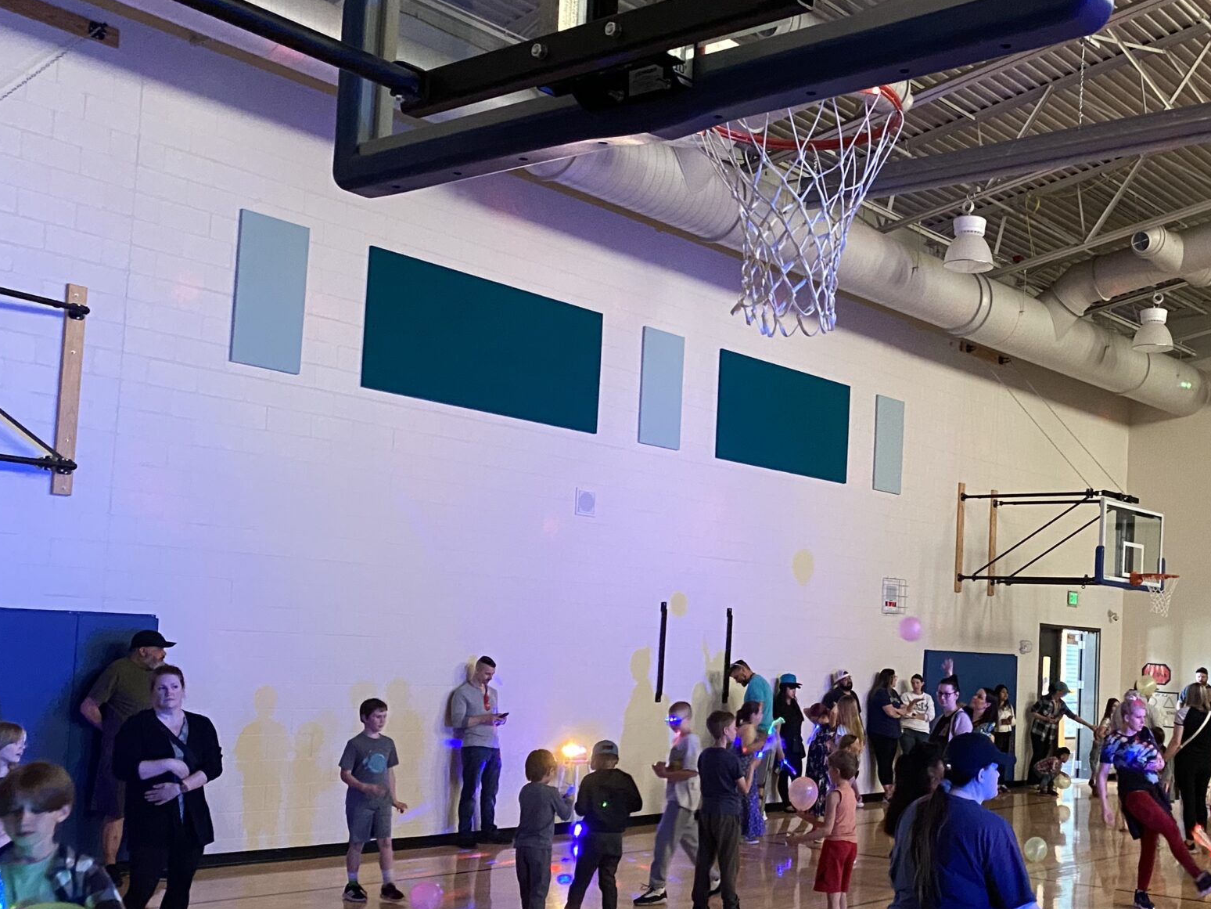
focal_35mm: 43
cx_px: 891
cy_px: 561
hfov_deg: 42.6
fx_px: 1504
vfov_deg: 33.5
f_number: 1.8
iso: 500
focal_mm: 4.25
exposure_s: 1/41
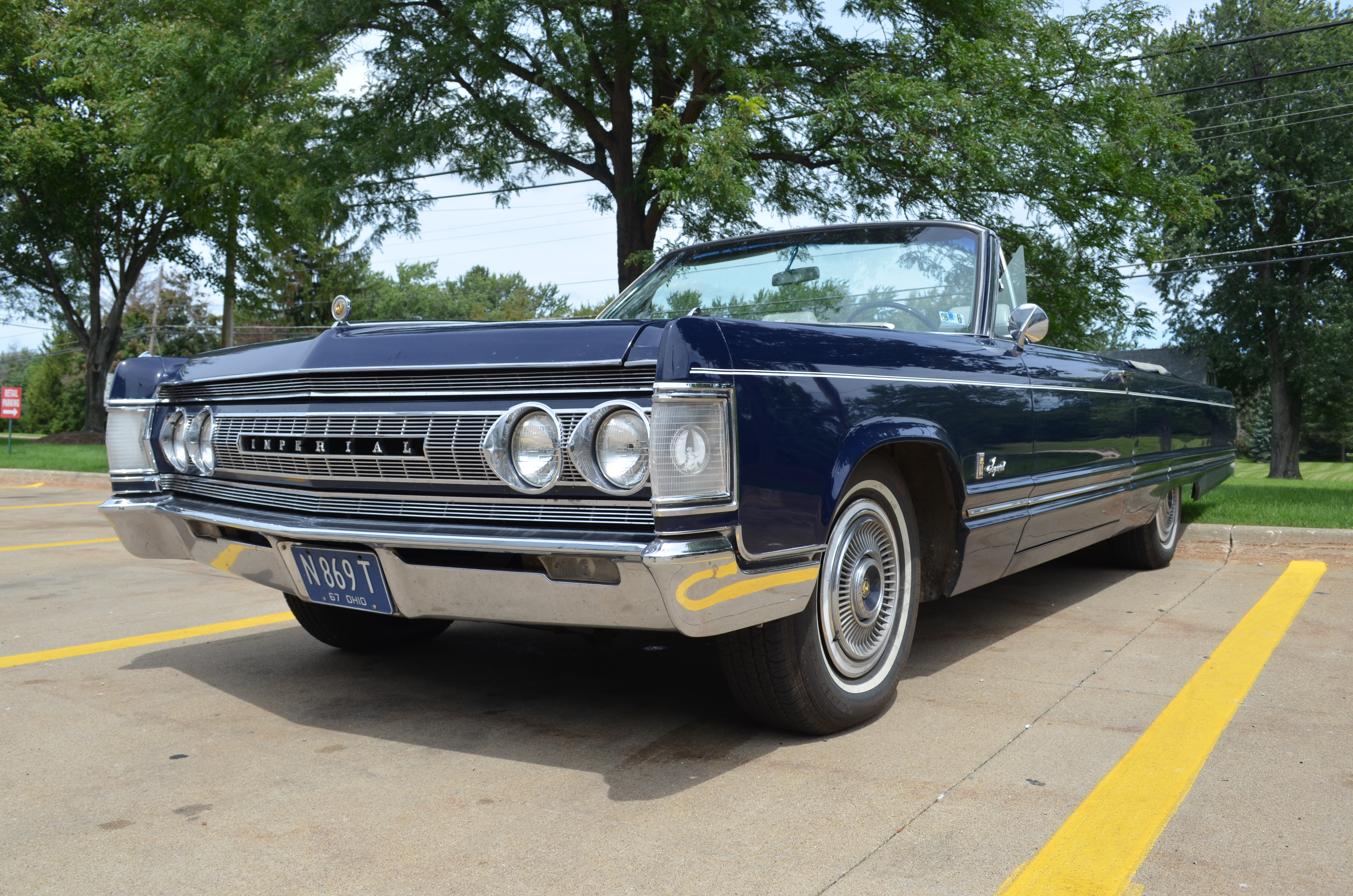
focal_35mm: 30
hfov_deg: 62.0
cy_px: 448
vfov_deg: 43.4
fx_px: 1125
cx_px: 676
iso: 125
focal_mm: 20
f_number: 8
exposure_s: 1/250
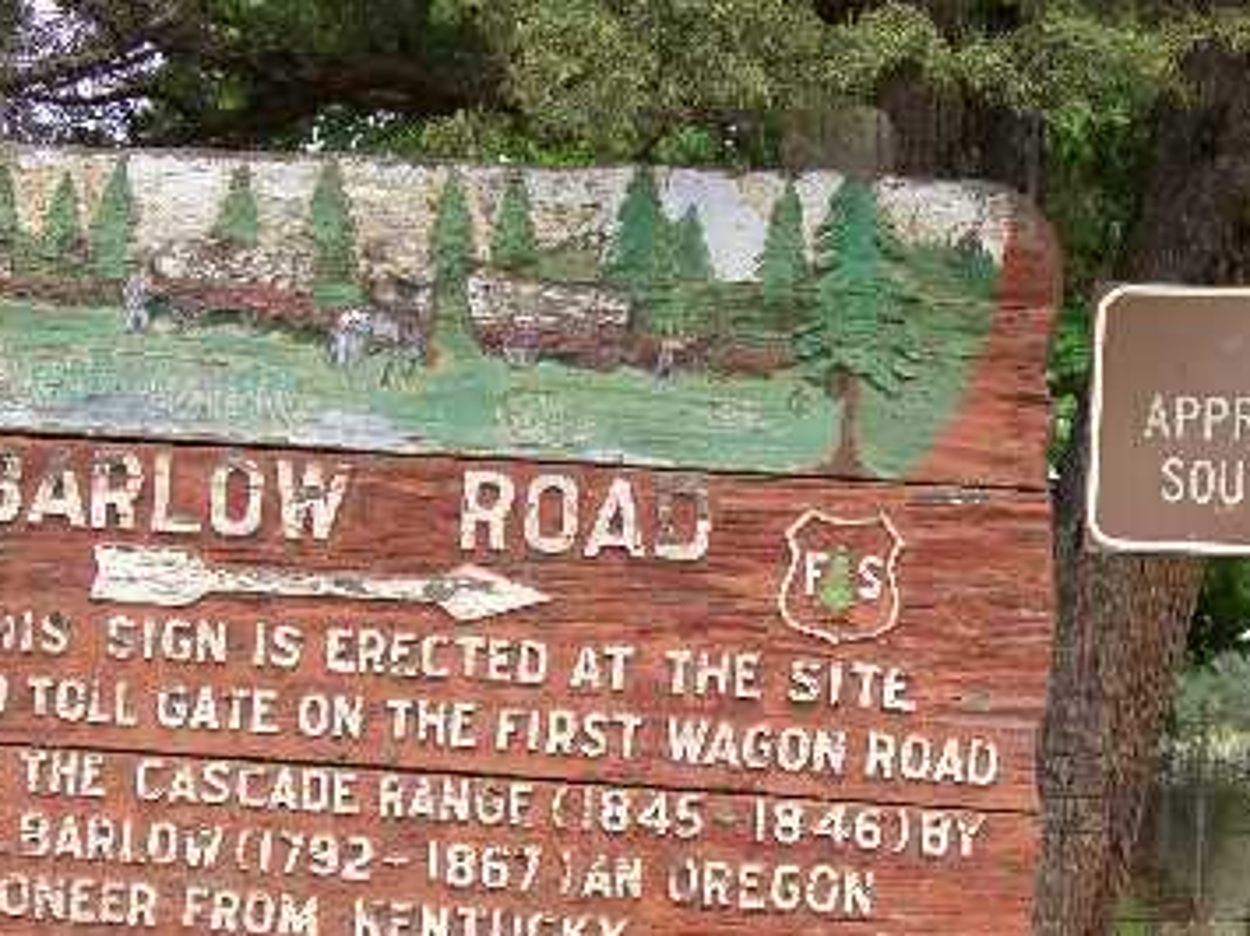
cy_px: 785
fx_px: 2996
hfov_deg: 23.5
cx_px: 764
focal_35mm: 83
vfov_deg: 17.6
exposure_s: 1/200
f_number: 3.1
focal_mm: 9.6
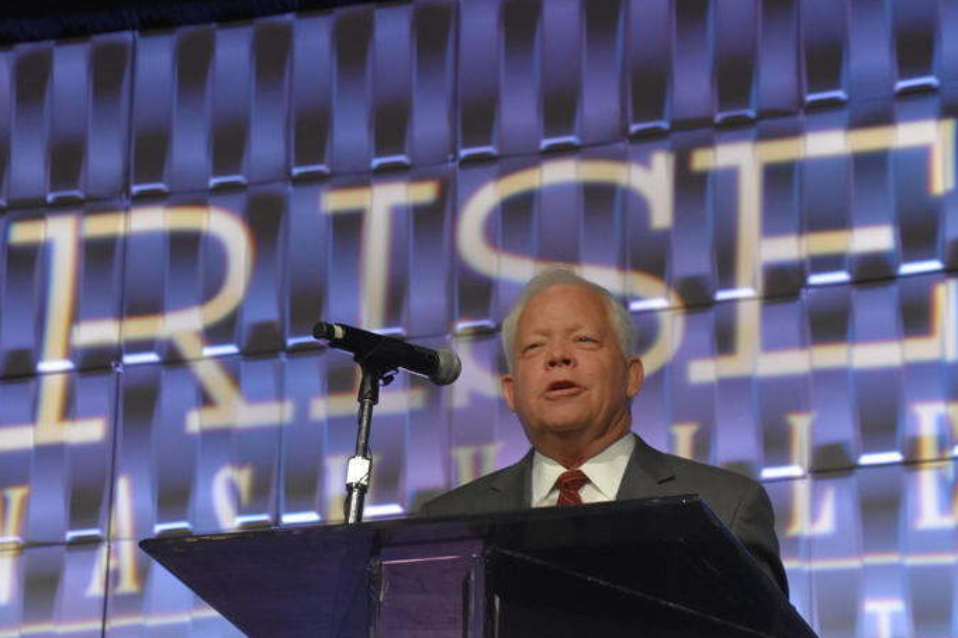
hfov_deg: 13.8
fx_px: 3956
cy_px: 370
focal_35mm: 149
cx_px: 512
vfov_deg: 9.2
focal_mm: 75
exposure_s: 1/125
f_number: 5
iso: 1800
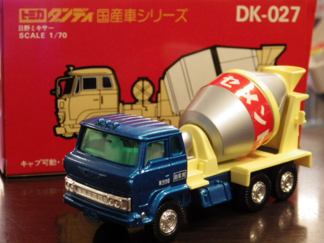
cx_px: 162
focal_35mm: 87
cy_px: 122
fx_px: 814
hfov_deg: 22.5
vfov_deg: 17.0
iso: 800
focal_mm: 15.6
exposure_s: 1/45
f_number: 4.4
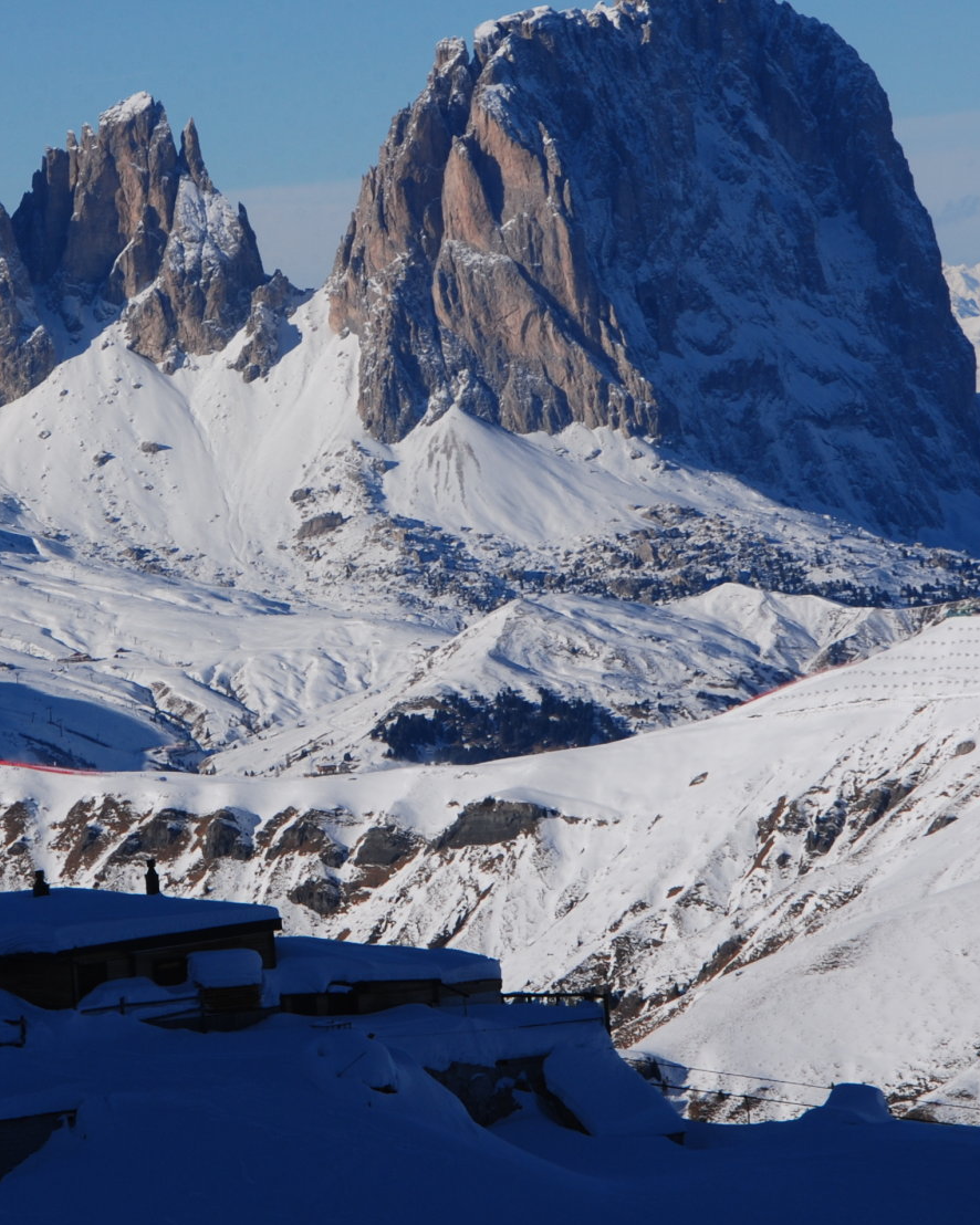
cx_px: 234
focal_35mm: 229
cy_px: 399
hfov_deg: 6.7
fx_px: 8305
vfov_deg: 8.4
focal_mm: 80
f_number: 14
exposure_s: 1/320
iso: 100
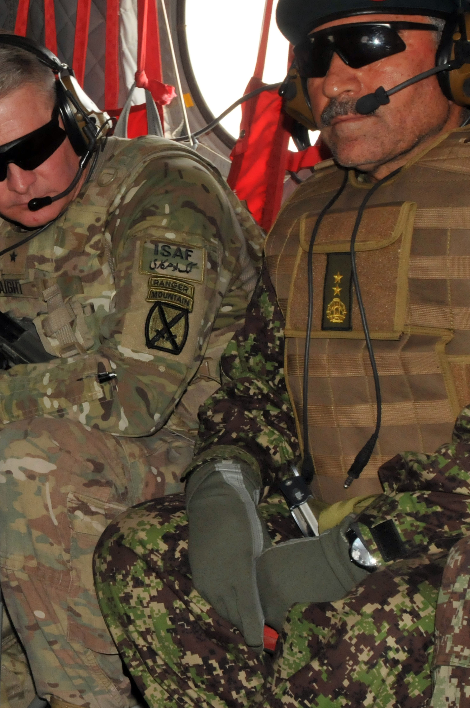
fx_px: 1178
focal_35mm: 60
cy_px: 286
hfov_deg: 22.6
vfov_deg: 33.3
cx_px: 218
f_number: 16
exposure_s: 1/60
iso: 800
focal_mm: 32
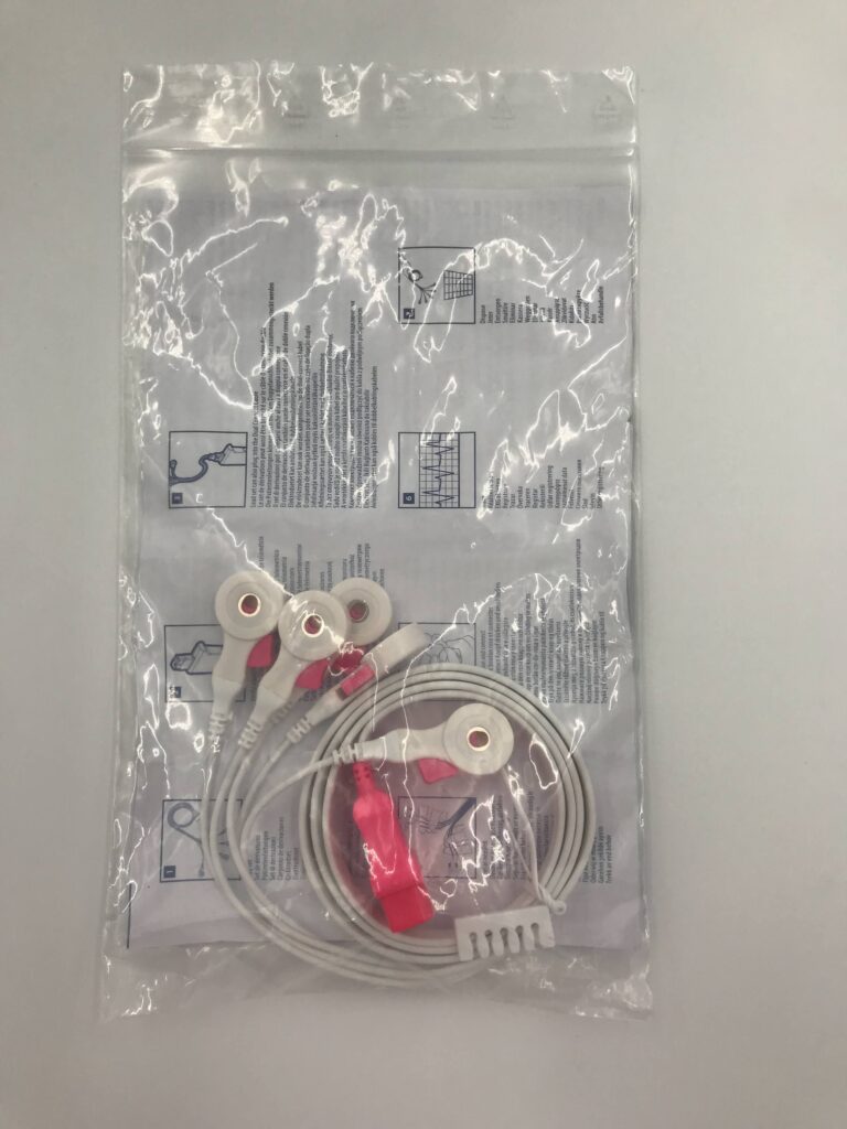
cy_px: 564
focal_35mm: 28
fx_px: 913
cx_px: 424
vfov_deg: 63.4
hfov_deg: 49.7
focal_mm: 3.99
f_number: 1.8
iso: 20
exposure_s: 1/245
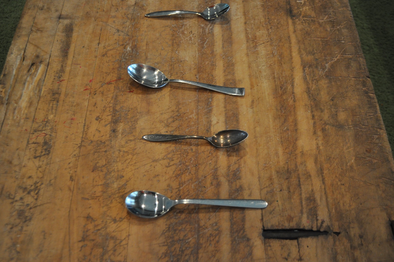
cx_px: 197
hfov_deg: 46.4
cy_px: 131
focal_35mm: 42
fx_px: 459
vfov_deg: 31.8
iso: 1100
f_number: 4.5
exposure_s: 1/30
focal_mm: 28
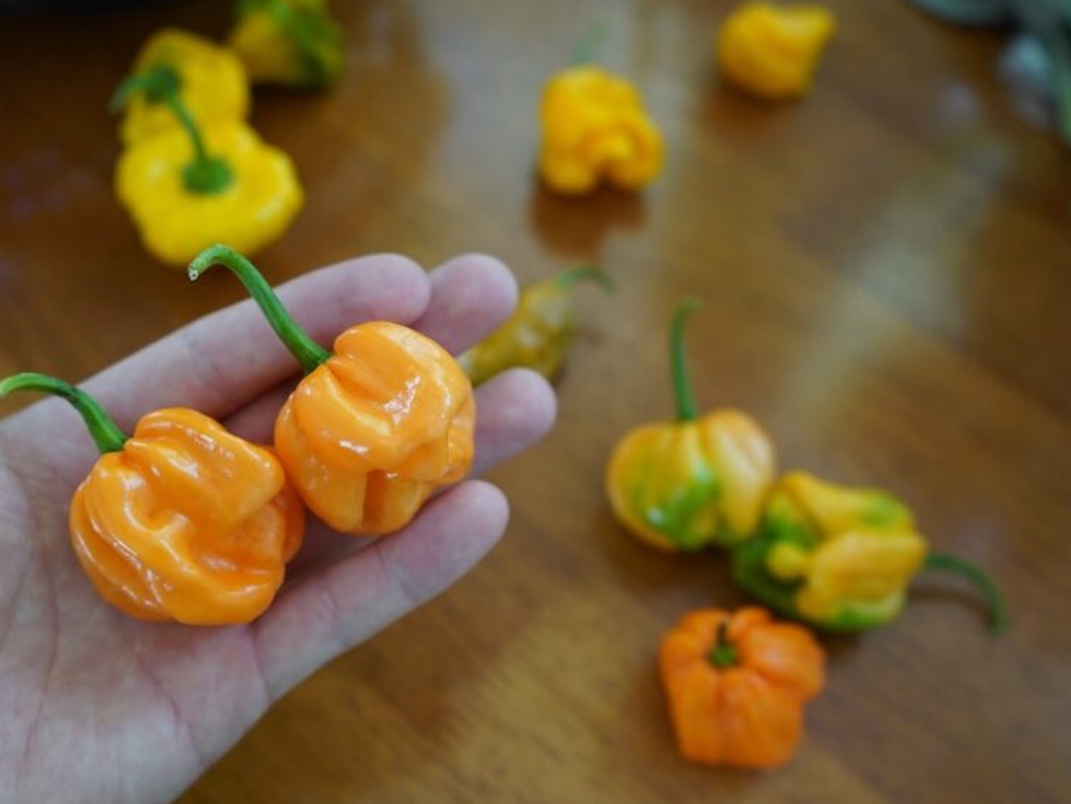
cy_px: 422
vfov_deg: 40.7
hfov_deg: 52.5
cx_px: 480
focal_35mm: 35
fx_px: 1083
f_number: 3.5
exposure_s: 1/160
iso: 1600
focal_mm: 28
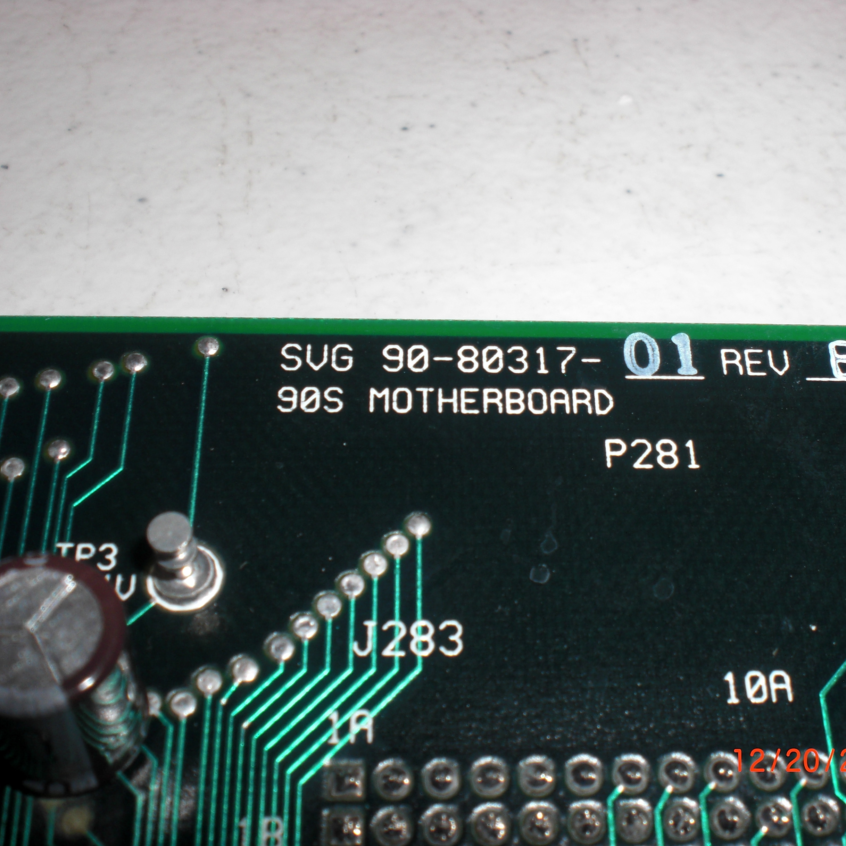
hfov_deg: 37.2
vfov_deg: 37.6
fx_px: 1244
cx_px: 557
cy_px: 423
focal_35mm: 45
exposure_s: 1/60
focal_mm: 6.3
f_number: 5.6
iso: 64
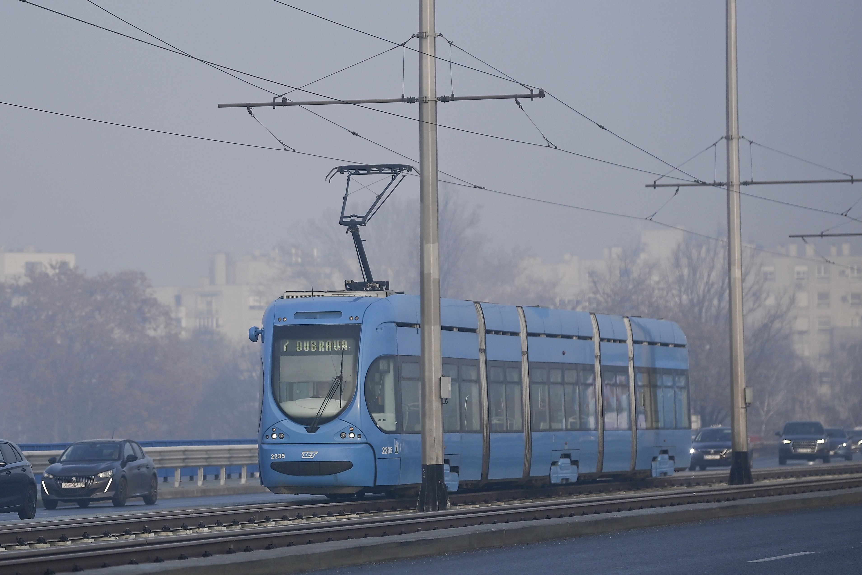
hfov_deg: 9.7
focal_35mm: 212
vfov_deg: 6.5
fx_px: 5076
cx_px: 300
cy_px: 257
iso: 100
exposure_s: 1/3200
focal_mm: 145
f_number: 2.8
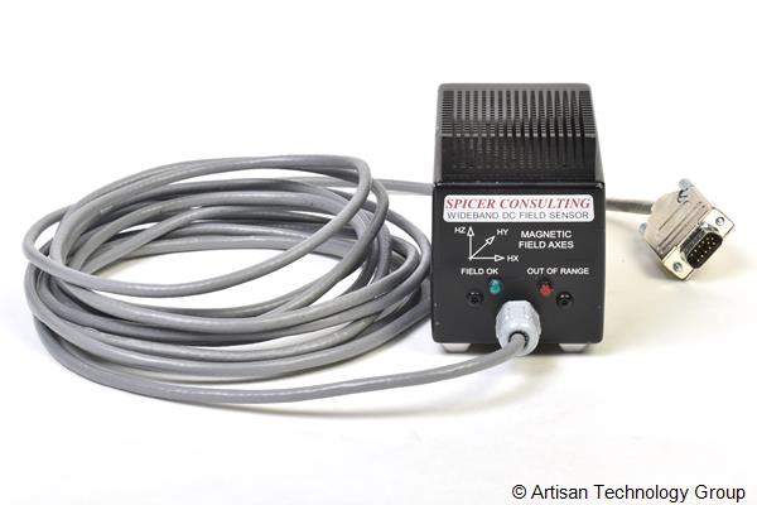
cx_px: 378
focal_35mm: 82
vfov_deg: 16.6
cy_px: 252
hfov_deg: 24.6
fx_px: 1735
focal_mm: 55
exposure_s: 1/200
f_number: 13
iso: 200
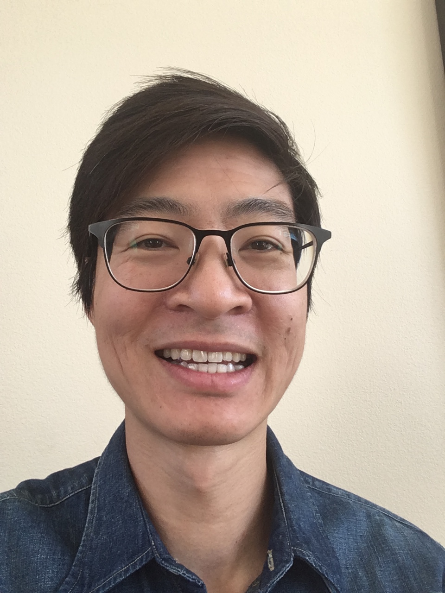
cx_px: 222
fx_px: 531
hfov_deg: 45.4
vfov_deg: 58.4
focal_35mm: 31
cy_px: 296
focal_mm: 2.15
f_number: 2.4
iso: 50
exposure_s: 1/40
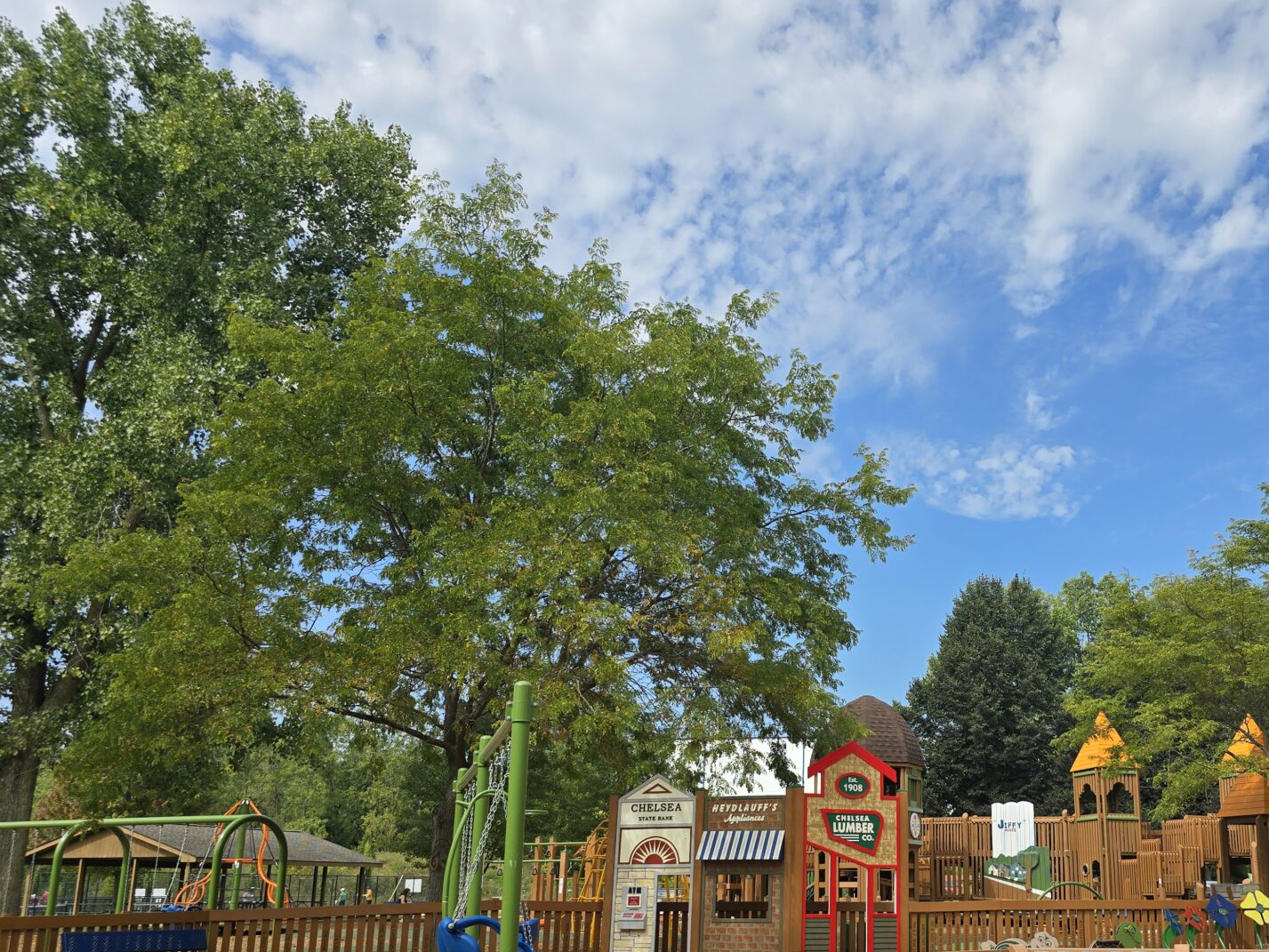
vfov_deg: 42.3
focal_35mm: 33
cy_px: 641
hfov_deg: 53.9
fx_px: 1210
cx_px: 875
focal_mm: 6.3
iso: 12
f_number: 1.7
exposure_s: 1/717
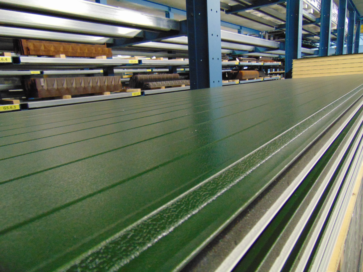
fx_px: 262
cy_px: 136
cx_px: 182
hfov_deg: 69.4
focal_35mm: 25
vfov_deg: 54.9
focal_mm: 4.5
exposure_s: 1/15
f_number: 3
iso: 400
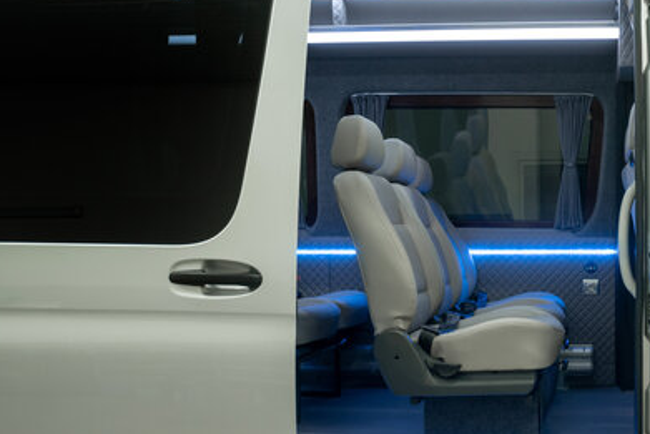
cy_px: 249
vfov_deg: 32.6
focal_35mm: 41
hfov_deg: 43.5
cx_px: 580
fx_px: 741
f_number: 3.5
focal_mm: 20
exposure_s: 1/50
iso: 1000
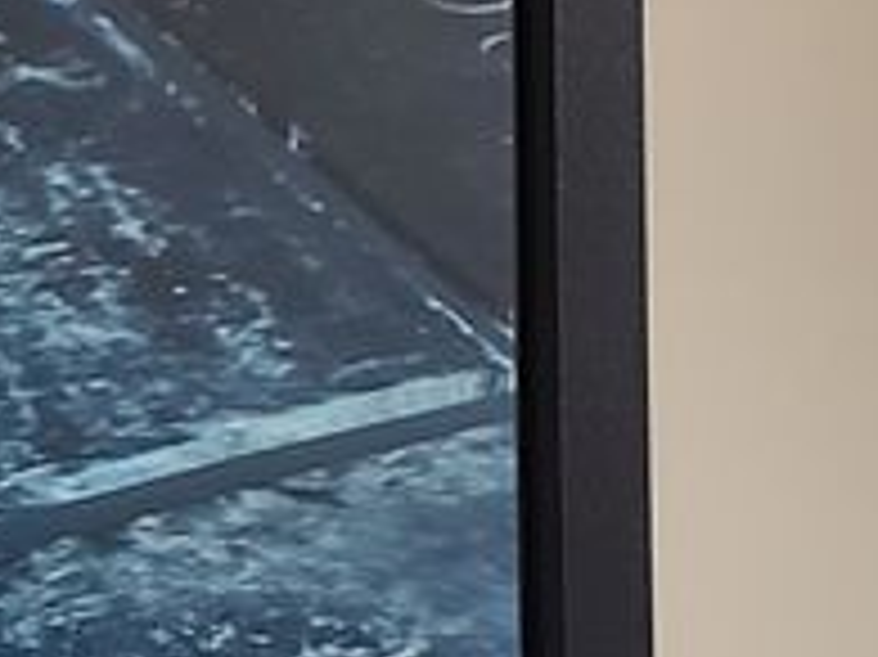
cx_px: -1432
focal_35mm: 154
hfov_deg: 10.5
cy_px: 270
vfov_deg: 9.6
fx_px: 3904
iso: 200
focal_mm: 7
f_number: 1.8
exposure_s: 1/59
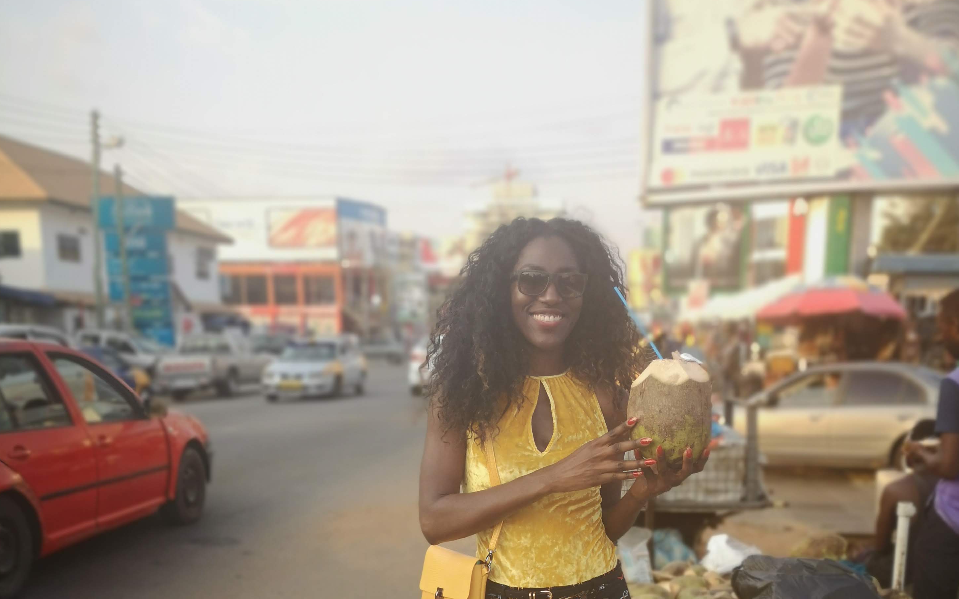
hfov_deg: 50.4
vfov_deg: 30.9
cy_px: 570
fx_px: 1019
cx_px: 486
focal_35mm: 39
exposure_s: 1/382
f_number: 1.8
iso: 50
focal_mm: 3.95
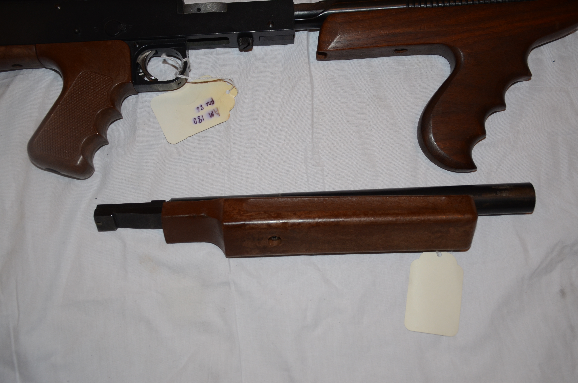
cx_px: 289
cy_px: 192
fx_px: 721
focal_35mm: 45
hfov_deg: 43.7
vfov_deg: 29.7
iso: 500
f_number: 4.5
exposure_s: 1/60
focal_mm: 30
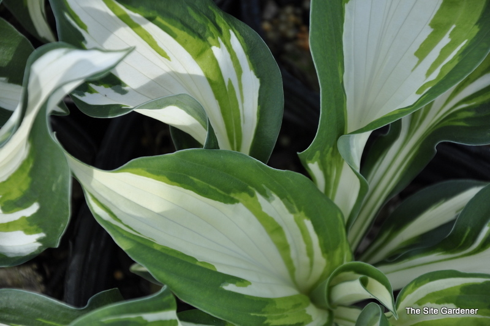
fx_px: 2142
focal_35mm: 158
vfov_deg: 8.7
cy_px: 163
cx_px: 245
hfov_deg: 13.1
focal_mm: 105
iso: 400
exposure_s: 1/400
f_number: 5.6
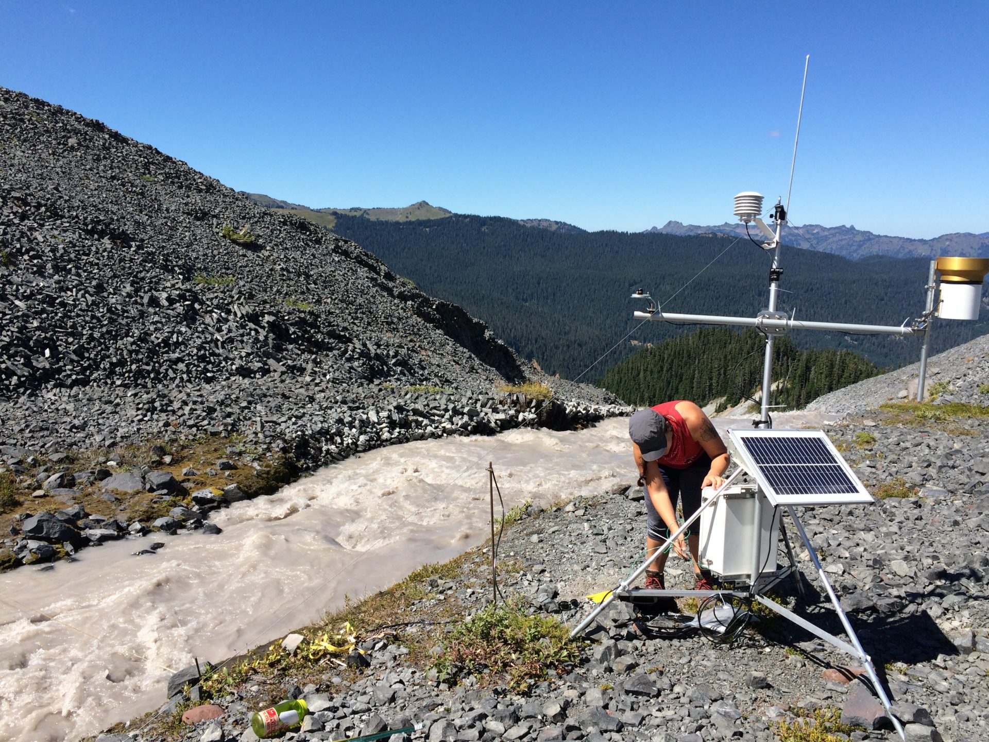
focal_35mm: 29
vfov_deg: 48.2
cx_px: 494
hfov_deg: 61.7
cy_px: 371
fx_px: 829
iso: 32
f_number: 2.2
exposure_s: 1/2053
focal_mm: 4.15
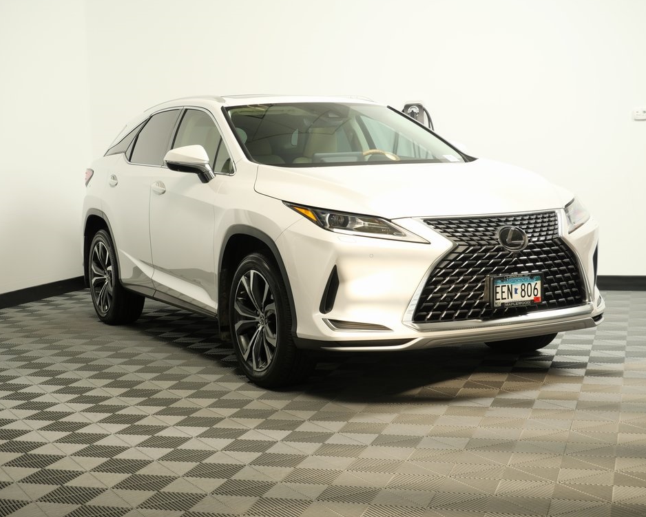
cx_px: 313
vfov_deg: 30.9
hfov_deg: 38.0
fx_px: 937
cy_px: 254
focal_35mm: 49
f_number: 5.6
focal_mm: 23
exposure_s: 1/200
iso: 250
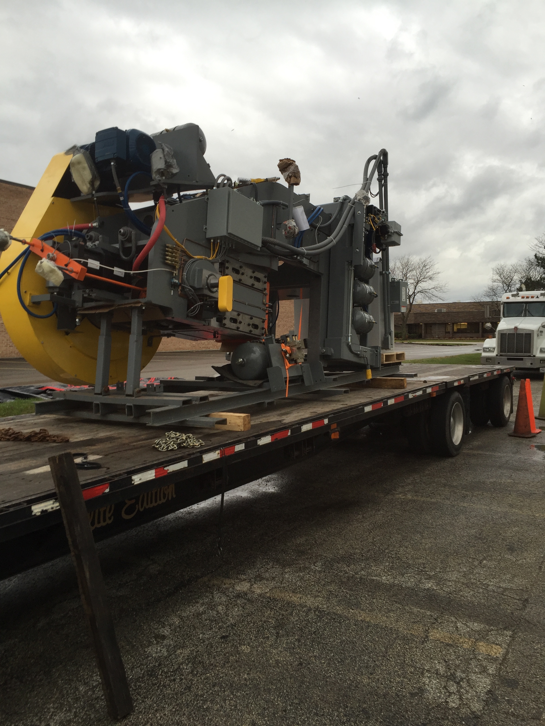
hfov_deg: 48.2
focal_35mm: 29
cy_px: 363
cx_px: 272
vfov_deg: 61.7
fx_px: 609
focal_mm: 4.15
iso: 32
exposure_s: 1/60
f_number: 2.2
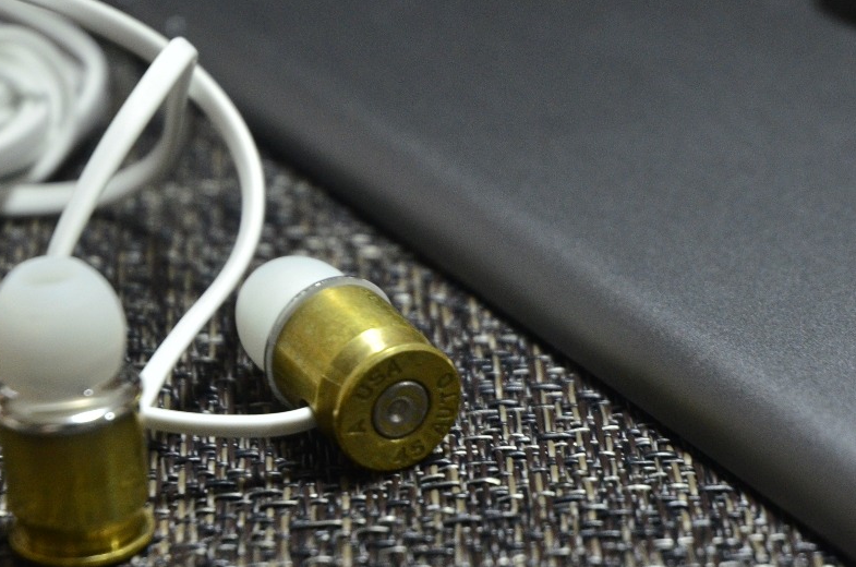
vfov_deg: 6.3
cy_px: 390
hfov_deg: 9.5
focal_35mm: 218
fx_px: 5173
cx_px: 508
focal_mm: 70
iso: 1000
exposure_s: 1/15
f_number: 5
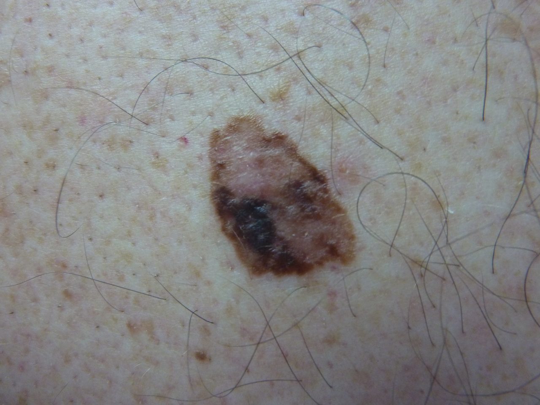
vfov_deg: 54.9
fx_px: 390
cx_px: 270
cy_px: 202
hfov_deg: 69.4
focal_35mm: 25
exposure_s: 1/30
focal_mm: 4.1
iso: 320
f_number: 3.3
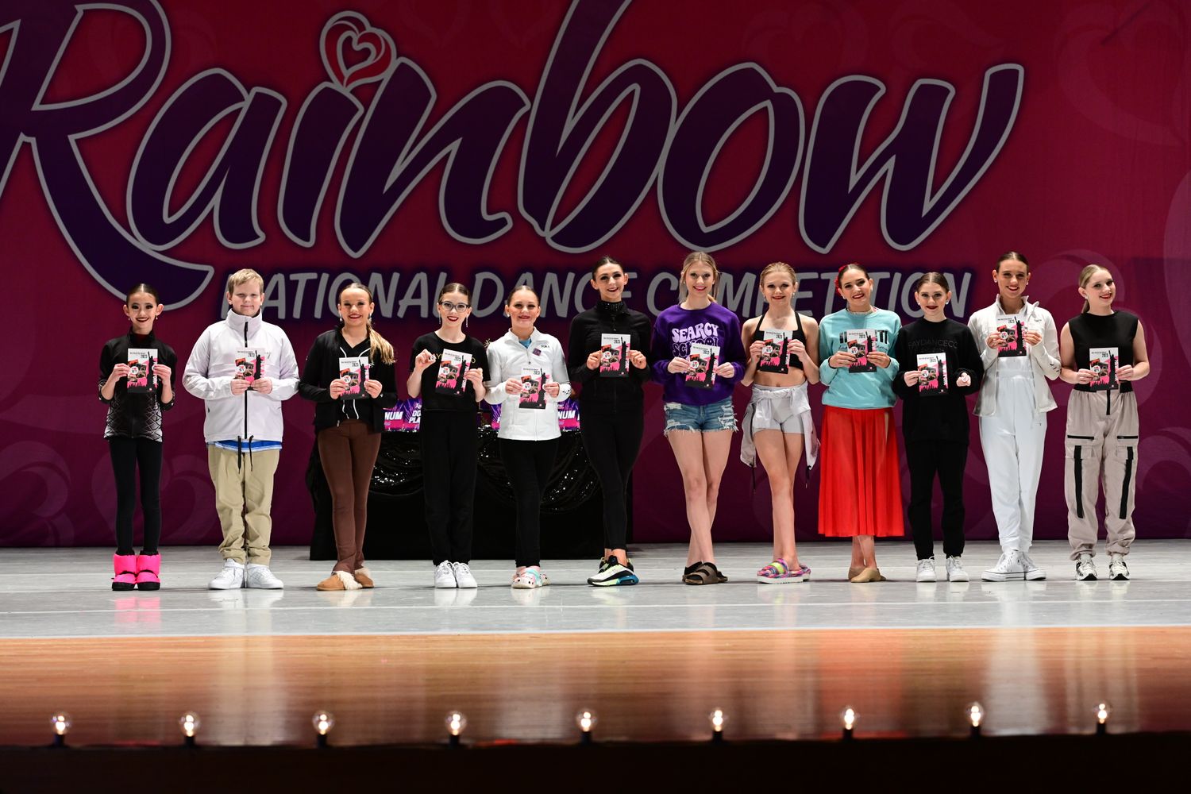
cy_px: 397
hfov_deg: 23.9
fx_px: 2812
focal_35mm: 85
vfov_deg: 16.1
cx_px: 596
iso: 2500
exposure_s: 1/400
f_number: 4.5
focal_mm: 85
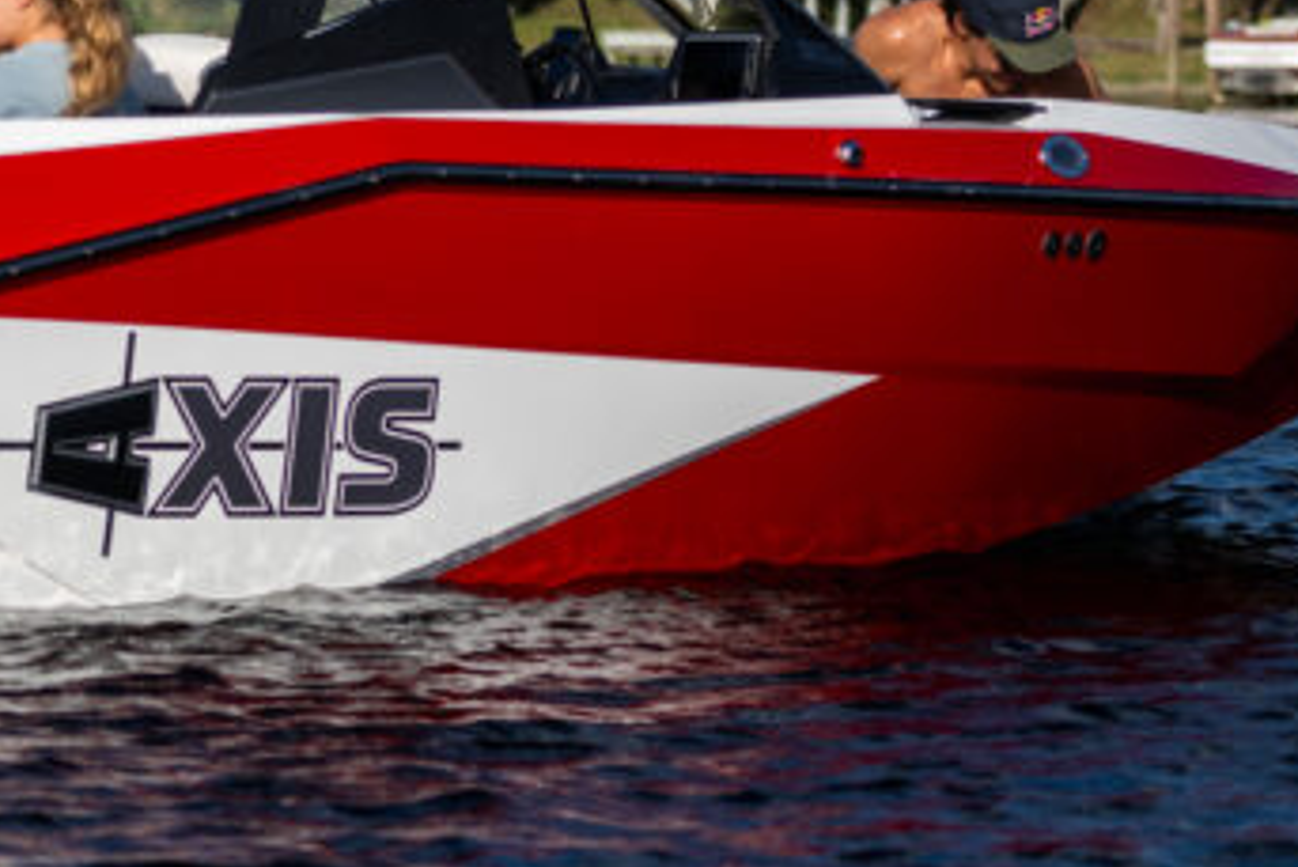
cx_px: -219
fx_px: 7538
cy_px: -62
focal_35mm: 209
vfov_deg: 6.6
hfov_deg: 9.7
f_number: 2.8
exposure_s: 1/3200
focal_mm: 70
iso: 125
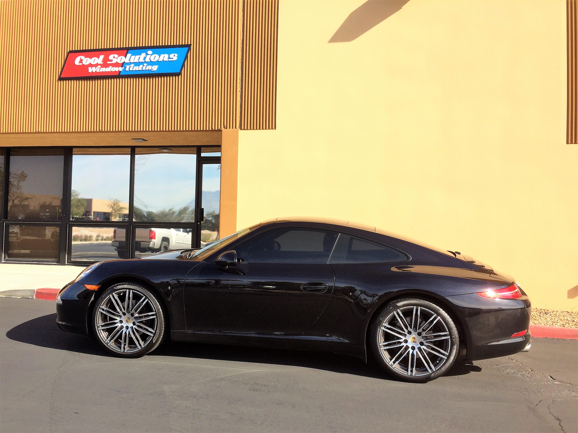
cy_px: 216
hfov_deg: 61.7
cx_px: 289
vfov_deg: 48.2
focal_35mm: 29
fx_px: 484
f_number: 2.2
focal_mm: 4.15
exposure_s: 1/855
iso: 32
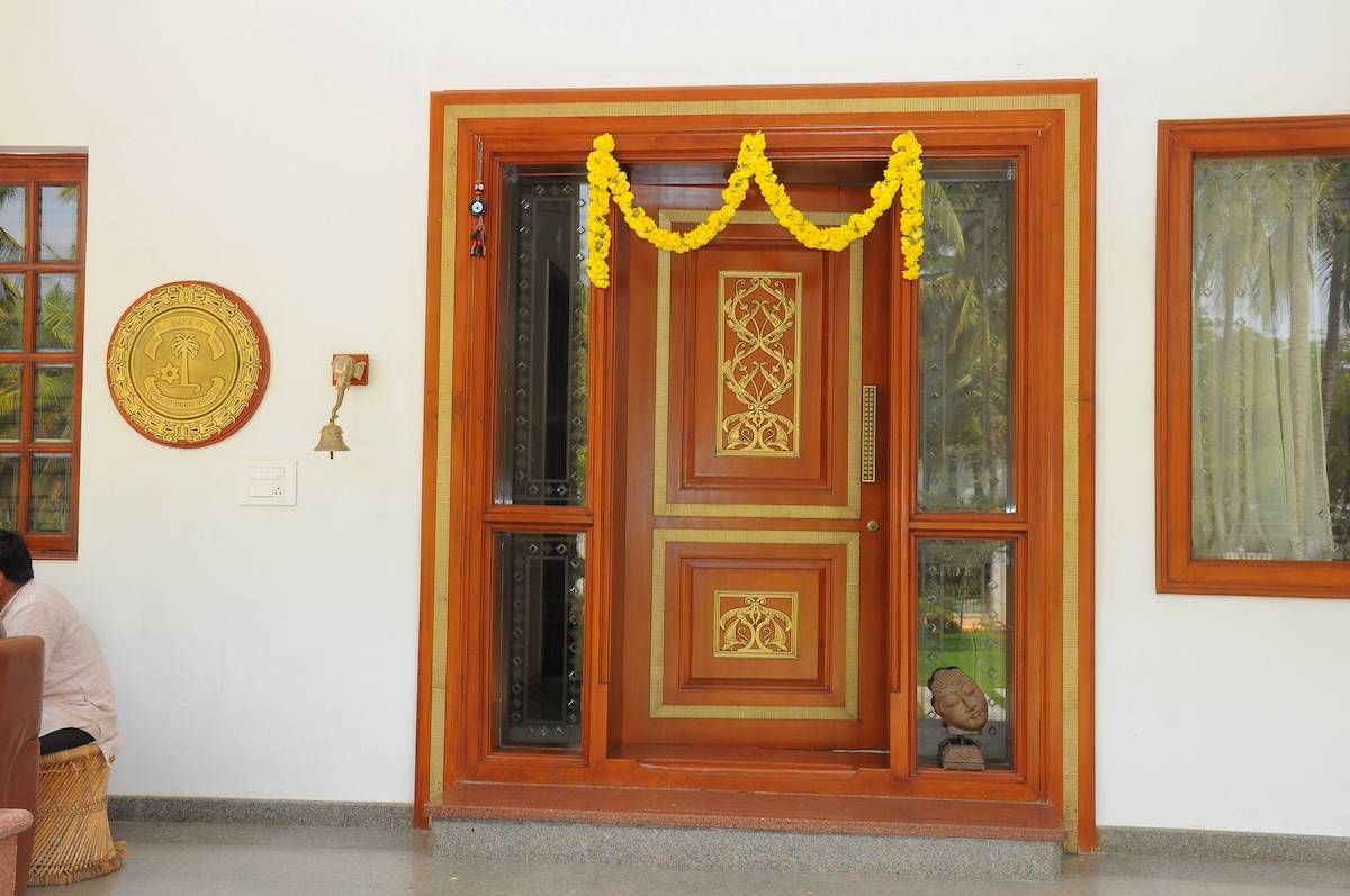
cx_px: 675
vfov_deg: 34.1
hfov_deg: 49.6
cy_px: 448
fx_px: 1461
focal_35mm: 39
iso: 400
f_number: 6.3
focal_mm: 26
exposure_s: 1/125
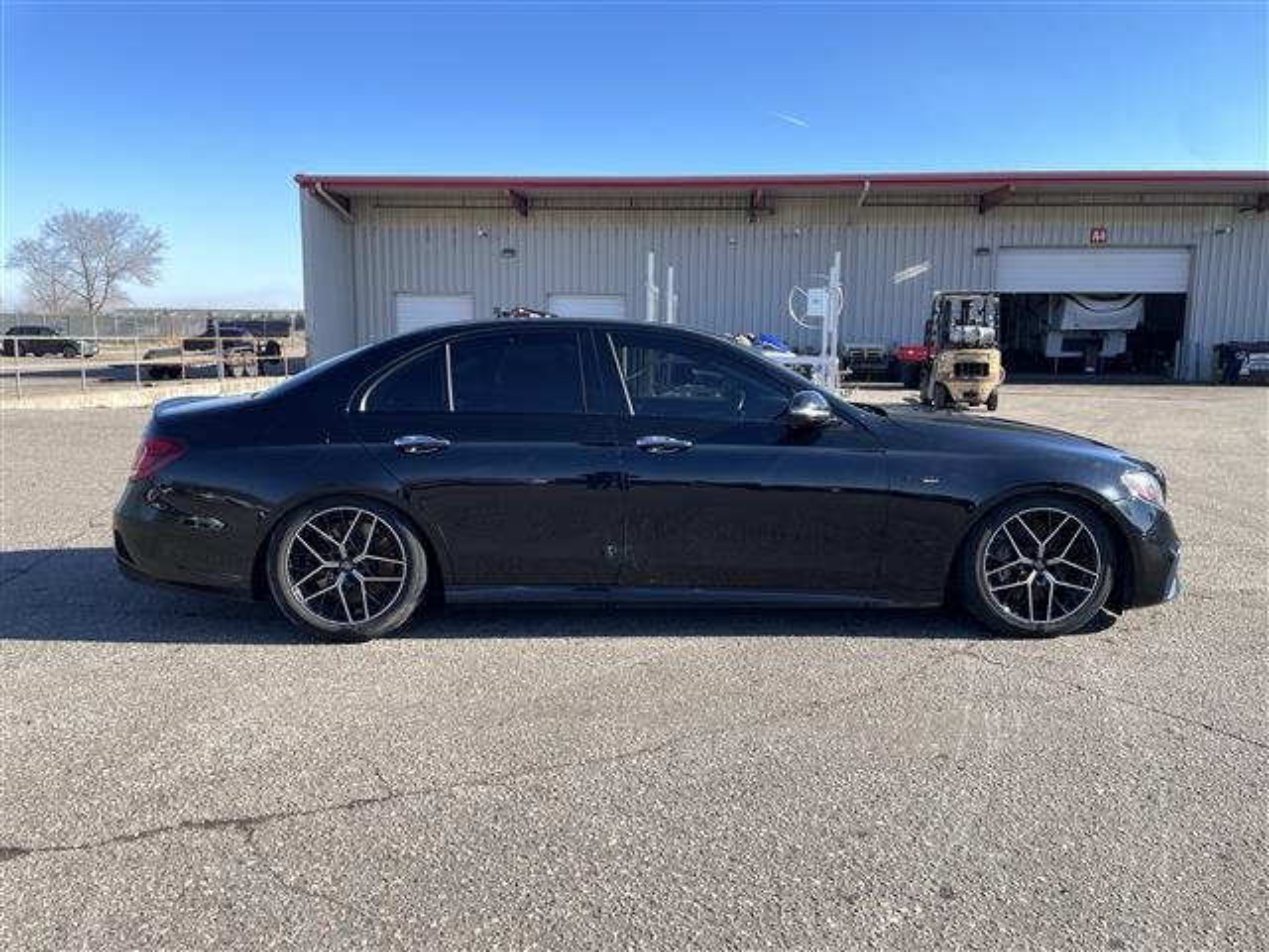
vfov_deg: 53.1
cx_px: 634
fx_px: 953
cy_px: 476
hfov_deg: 67.3
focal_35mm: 26
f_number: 1.6
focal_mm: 4.2
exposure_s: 1/1473
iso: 32
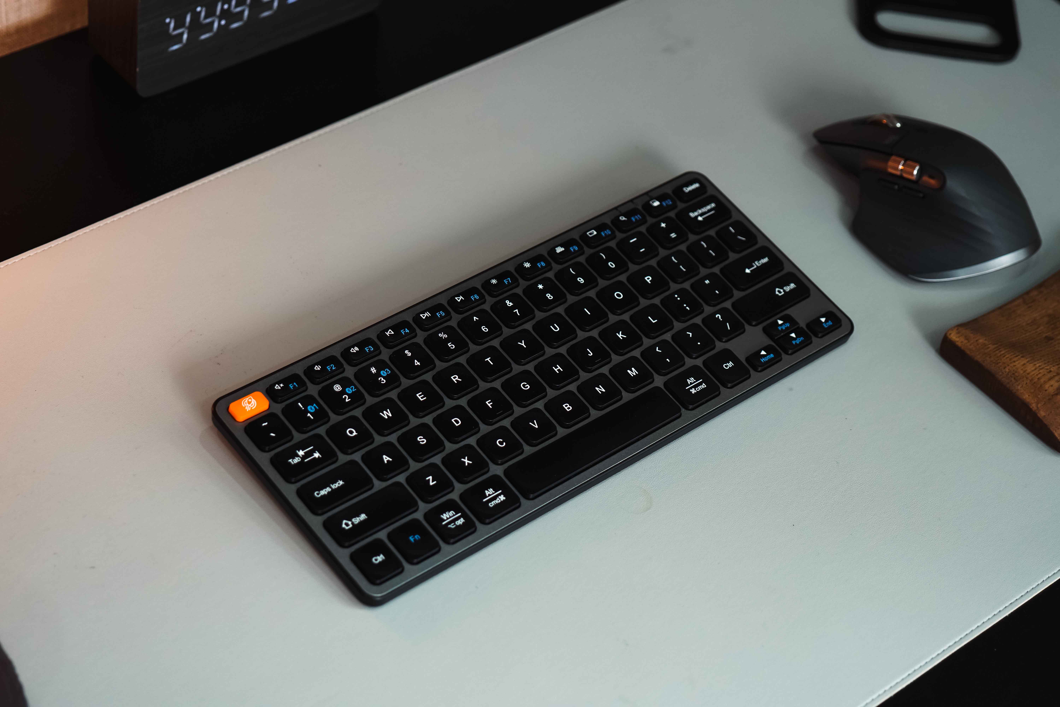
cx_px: 530
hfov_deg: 27.0
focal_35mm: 75
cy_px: 354
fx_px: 2208
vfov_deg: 18.2
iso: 640
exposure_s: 1/100
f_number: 3.5
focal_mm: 50
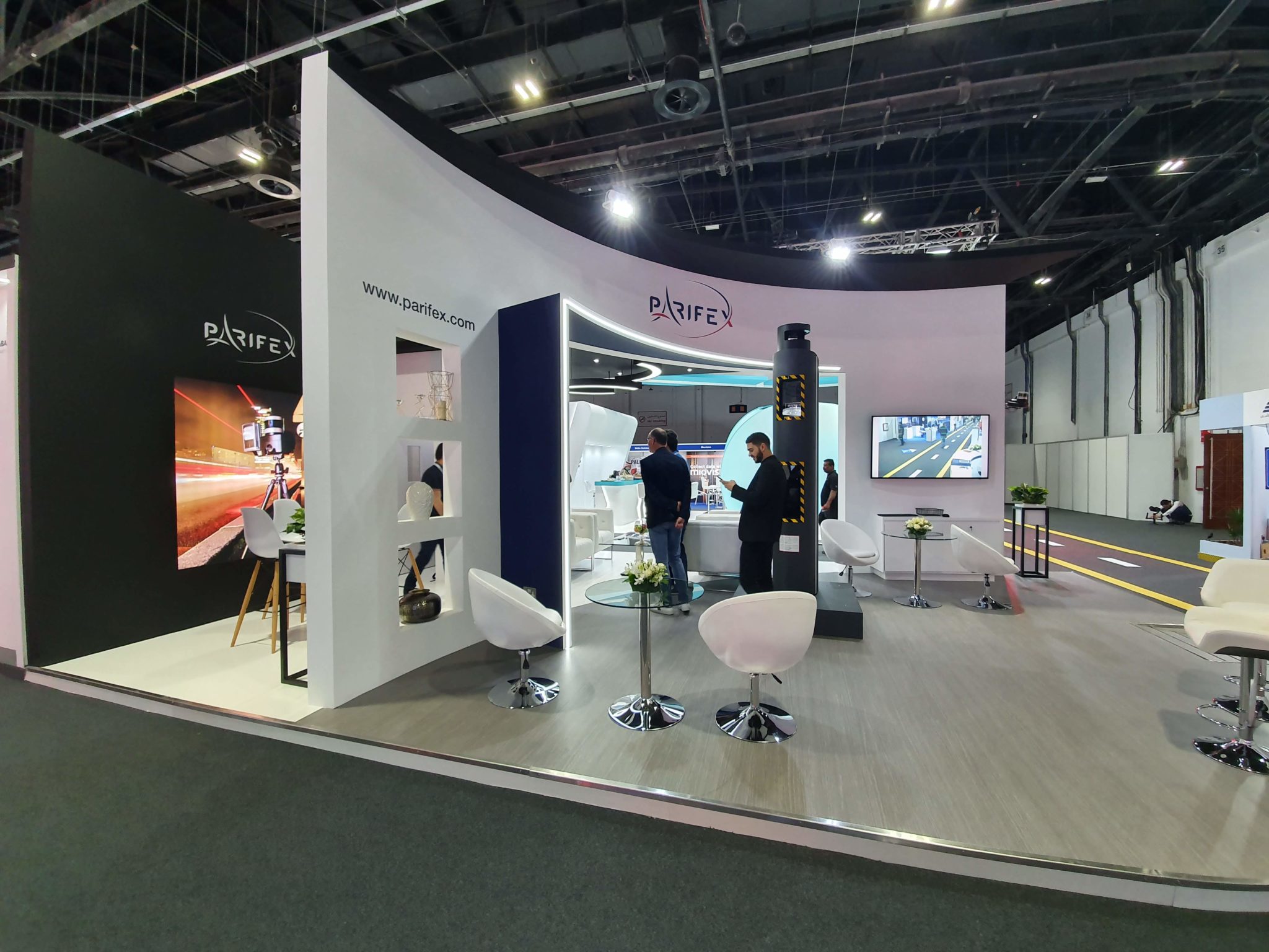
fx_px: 477
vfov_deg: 89.9
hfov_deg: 106.2
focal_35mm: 13
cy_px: 476
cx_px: 634
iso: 200
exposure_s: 1/50
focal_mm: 1.8
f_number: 2.2
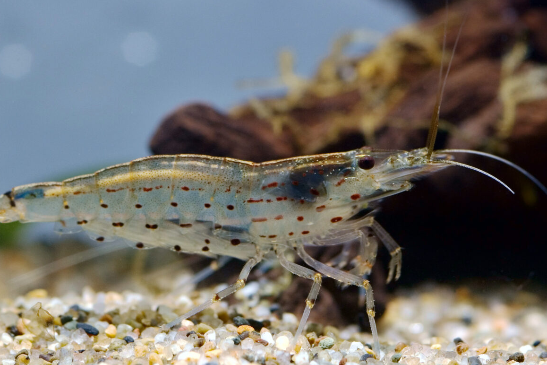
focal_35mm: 209
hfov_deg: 9.9
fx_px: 3170
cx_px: 224
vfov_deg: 6.6
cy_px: 172
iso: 200
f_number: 9.5
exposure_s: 1/125
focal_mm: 105
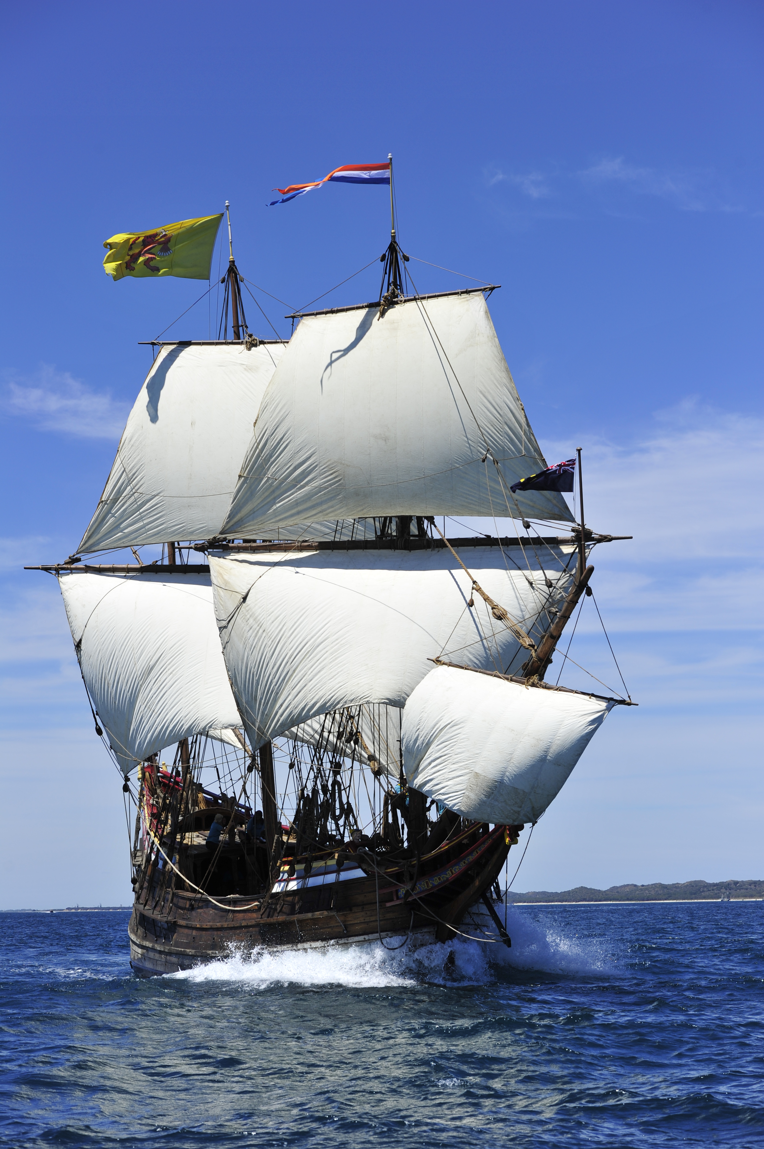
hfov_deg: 19.4
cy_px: 574
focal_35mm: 70
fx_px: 2231
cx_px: 382
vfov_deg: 28.9
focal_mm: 70
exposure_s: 1/1600
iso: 250
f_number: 6.3
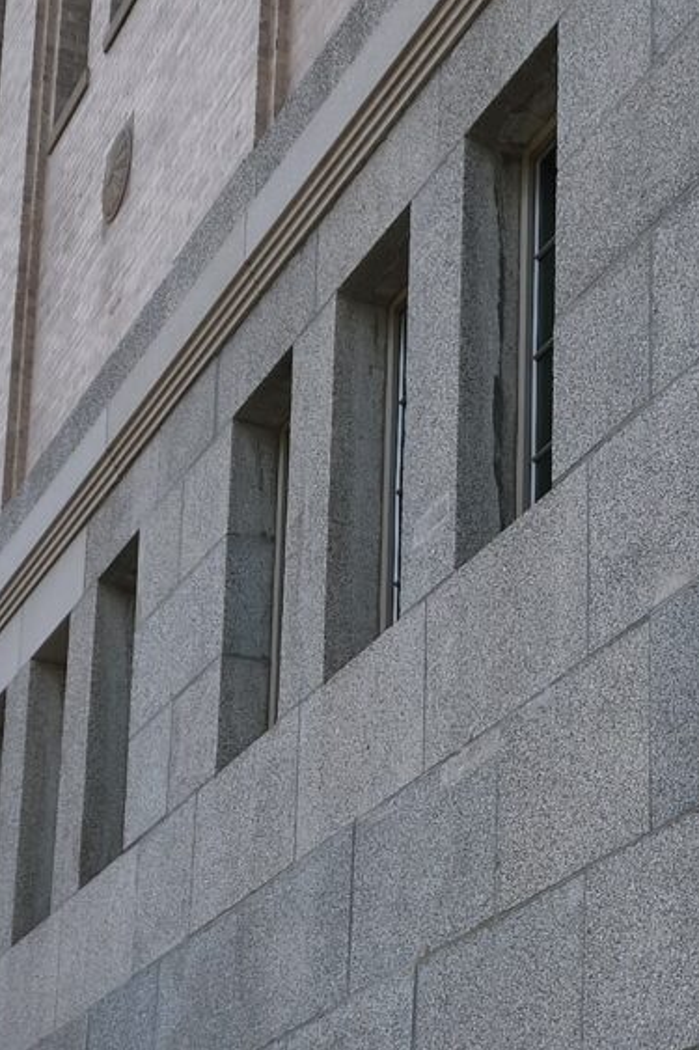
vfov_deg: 22.9
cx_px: 697
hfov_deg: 15.4
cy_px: 916
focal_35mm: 87
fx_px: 2535
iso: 12
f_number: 1.8
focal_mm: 6.4
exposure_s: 1/532
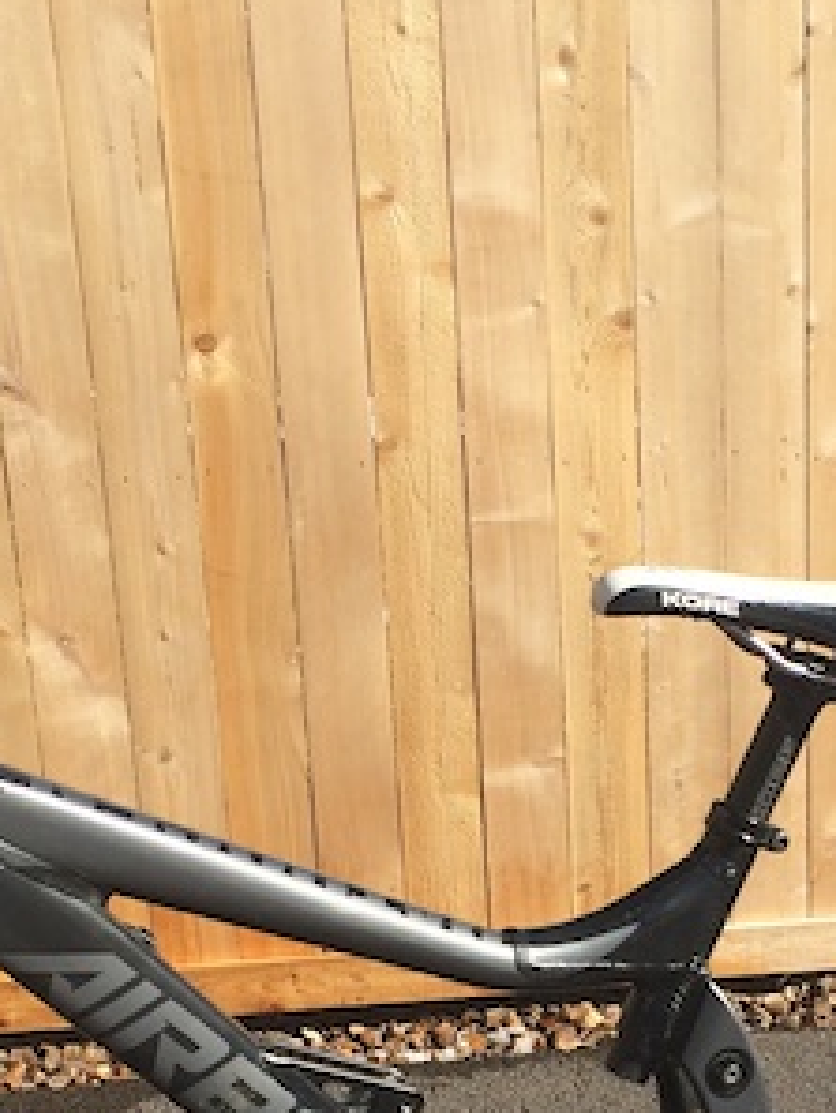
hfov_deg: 18.7
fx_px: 2510
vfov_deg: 24.1
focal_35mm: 78
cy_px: 1064
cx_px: 675
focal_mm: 4.15
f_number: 2.2
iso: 32
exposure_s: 1/1786
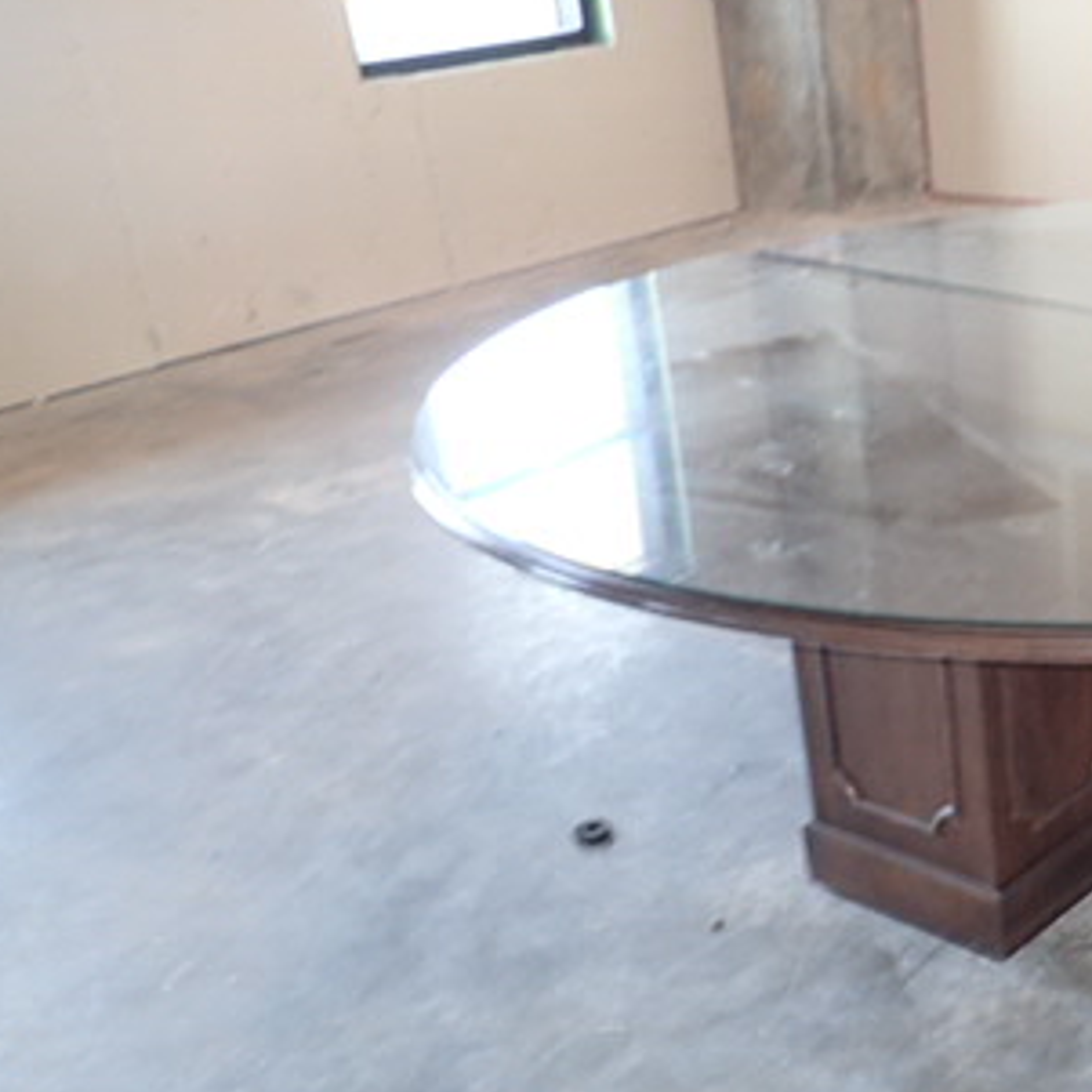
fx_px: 1677
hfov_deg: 33.2
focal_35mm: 47
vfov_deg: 36.0
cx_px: 1077
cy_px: 613
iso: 200
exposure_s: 1/30
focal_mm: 4.5
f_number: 2
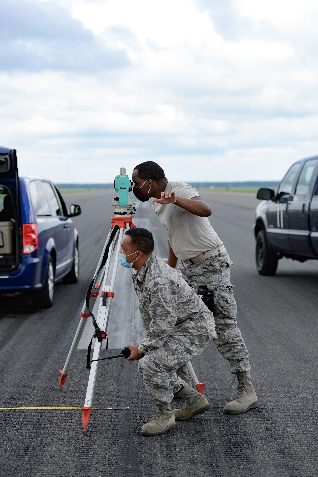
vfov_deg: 28.8
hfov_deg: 19.5
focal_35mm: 70
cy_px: 238
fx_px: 927
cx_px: 159
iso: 160
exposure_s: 1/1600
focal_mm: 70
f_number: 2.8
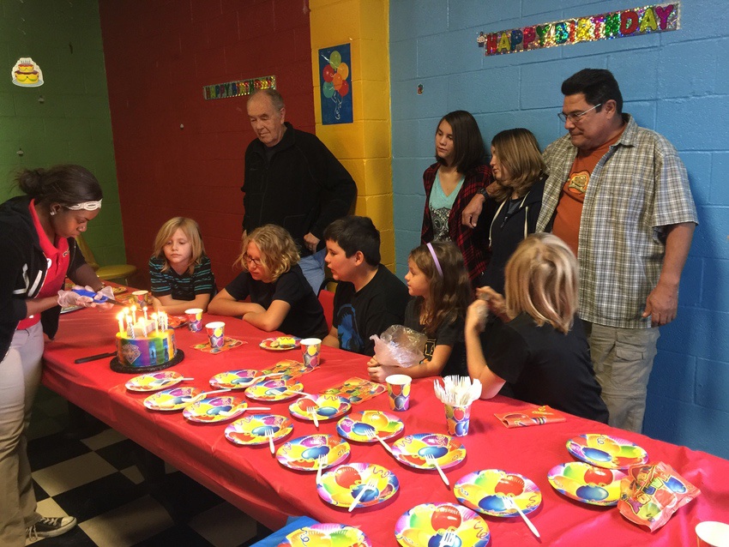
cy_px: 274
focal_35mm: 29
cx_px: 364
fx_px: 611
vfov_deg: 48.2
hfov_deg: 61.6
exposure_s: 1/10
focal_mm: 4.15
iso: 100
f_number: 2.2
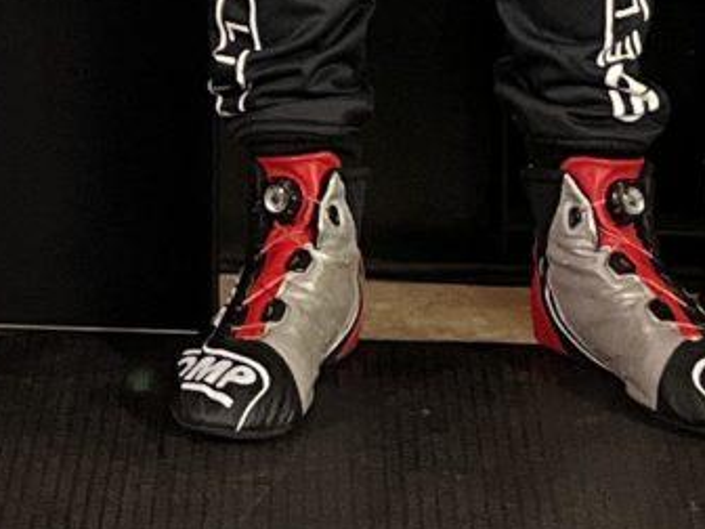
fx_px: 4033
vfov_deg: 6.7
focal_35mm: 198
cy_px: -1157
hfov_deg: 9.9
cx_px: 40
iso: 100
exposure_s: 1/100
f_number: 1.6
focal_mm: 5.1
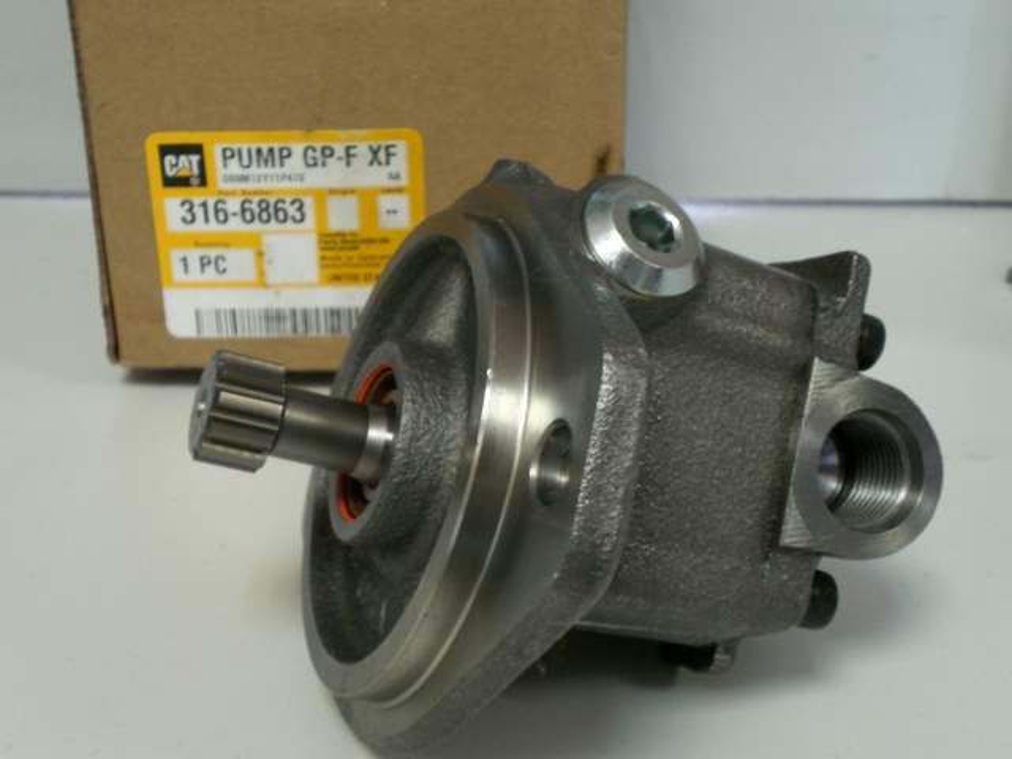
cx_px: 506
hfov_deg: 37.5
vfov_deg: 28.6
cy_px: 380
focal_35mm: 51
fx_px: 1491
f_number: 3.6
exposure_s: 1/10
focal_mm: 8.44
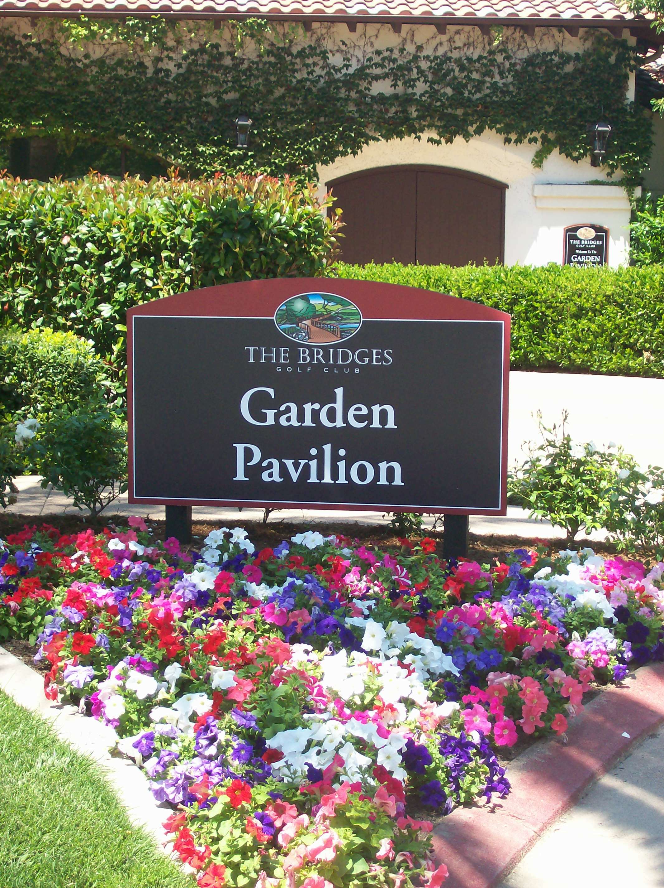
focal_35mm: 70
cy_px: 444
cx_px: 332
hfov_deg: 21.0
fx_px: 1792
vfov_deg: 27.8
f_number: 3.8
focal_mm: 11.6
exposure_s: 1/245
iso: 80
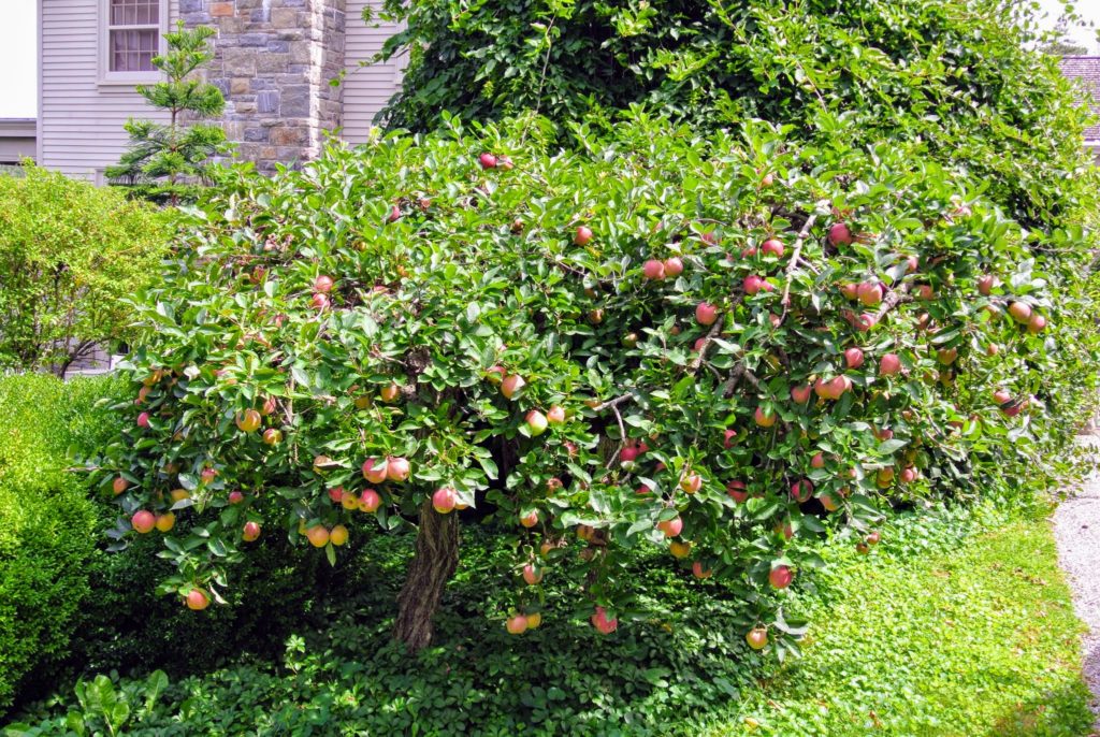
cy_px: 368
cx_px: 550
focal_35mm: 39
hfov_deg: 49.5
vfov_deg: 34.3
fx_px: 1193
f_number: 4
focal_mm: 14.5
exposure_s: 1/200
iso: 100
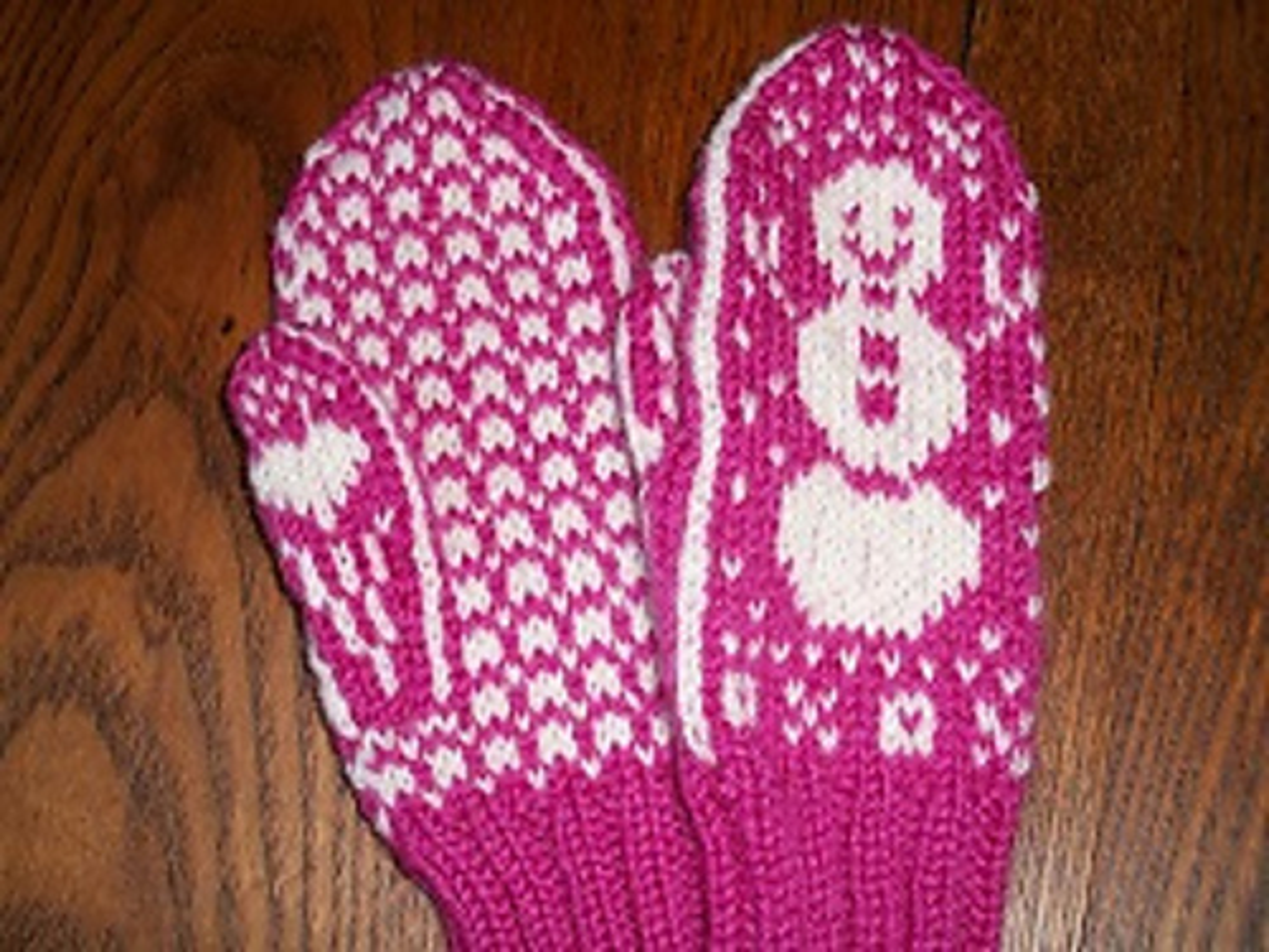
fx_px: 1613
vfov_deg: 32.9
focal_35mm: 44
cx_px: 634
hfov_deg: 42.9
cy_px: 476
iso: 80
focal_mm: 7.8
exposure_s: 1/60
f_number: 3.5
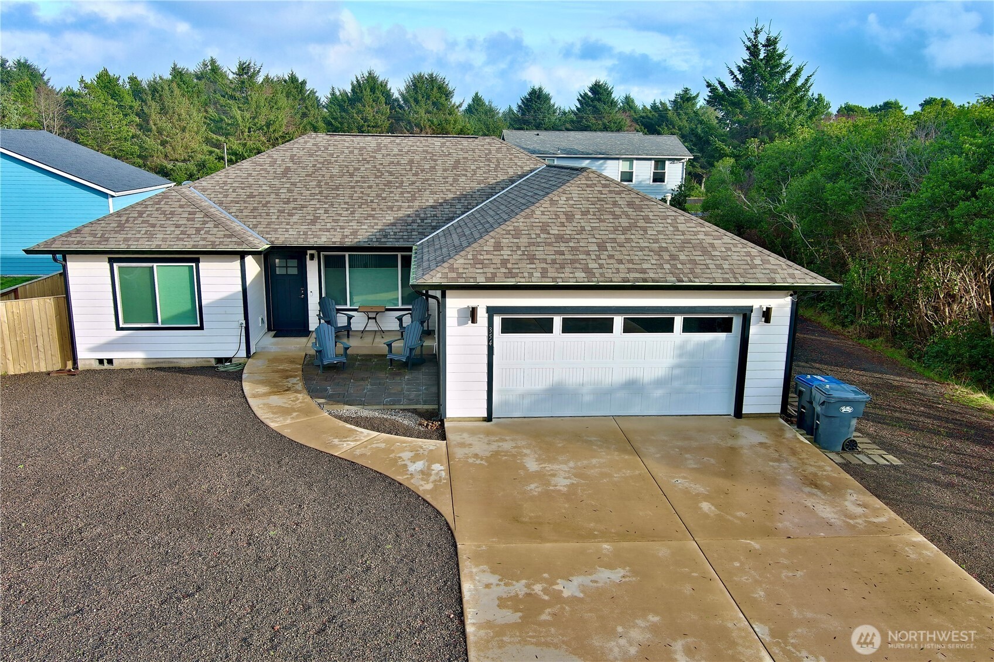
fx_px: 801
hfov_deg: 63.7
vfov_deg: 45.0
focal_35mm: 29
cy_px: 331
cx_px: 497
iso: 100
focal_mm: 10.57
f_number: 2.8
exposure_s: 1/650
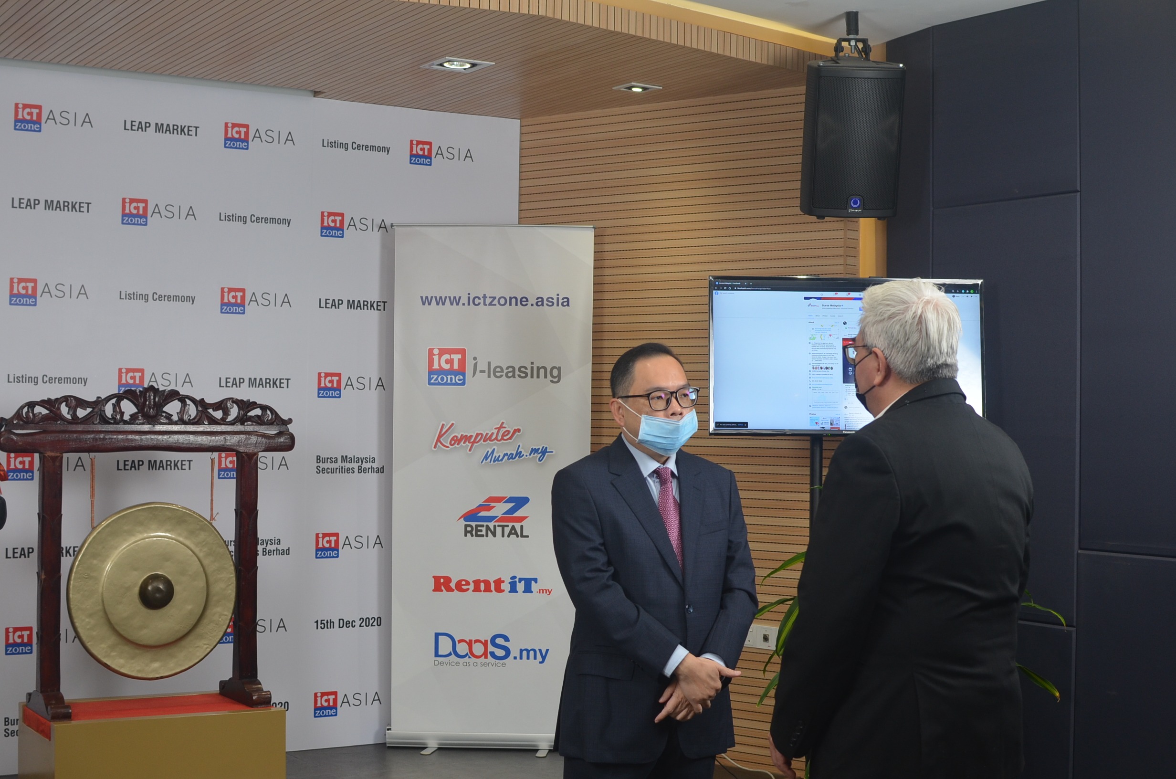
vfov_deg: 25.6
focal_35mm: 52
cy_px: 390
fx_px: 1711
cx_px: 588
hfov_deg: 37.9
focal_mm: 35
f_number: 4.5
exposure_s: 1/80
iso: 400
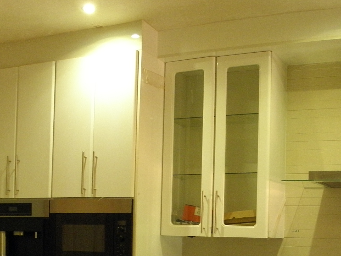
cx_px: 213
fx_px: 542
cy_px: 250
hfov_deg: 34.8
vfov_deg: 25.4
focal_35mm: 55
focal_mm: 5
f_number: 3.5
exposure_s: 1/8
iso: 250
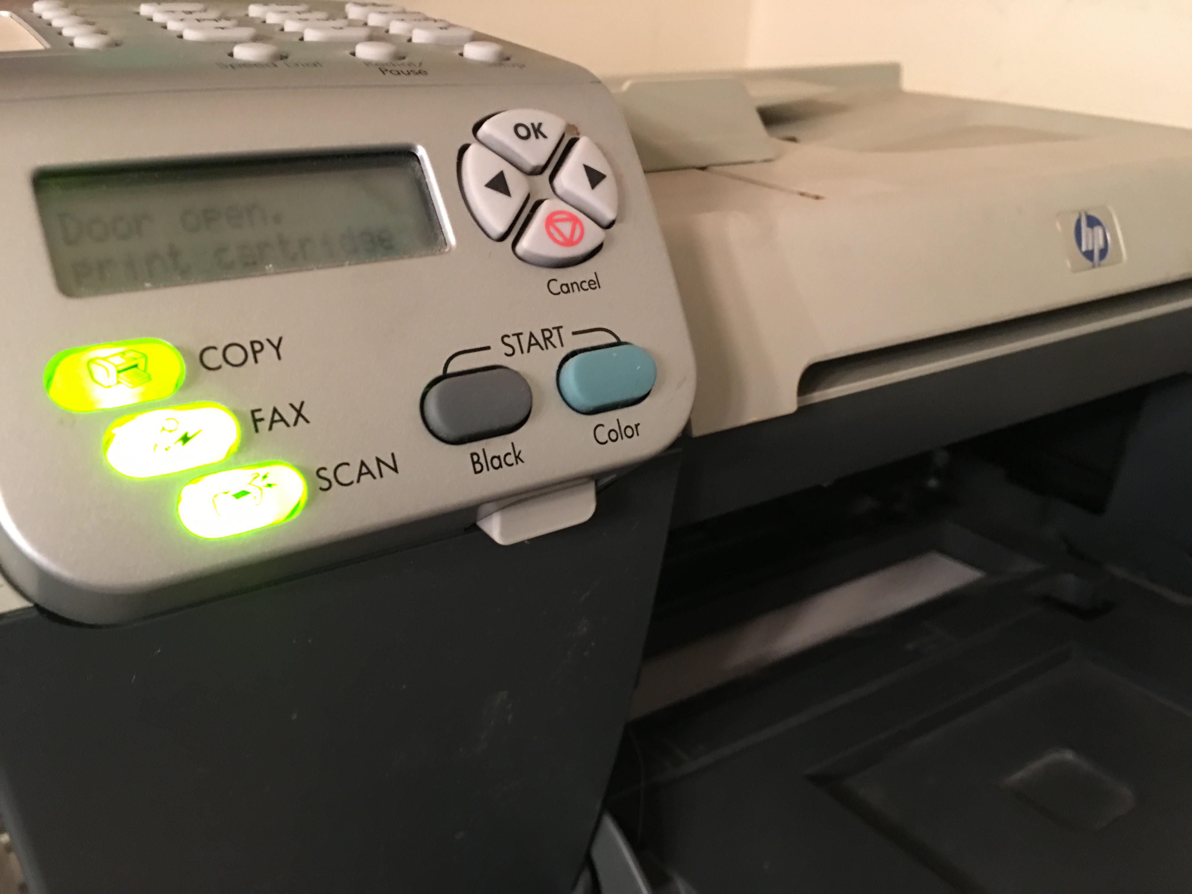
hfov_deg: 61.7
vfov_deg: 48.2
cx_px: 596
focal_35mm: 29
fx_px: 999
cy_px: 447
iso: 125
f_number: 2.2
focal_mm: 4.15
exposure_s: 1/4
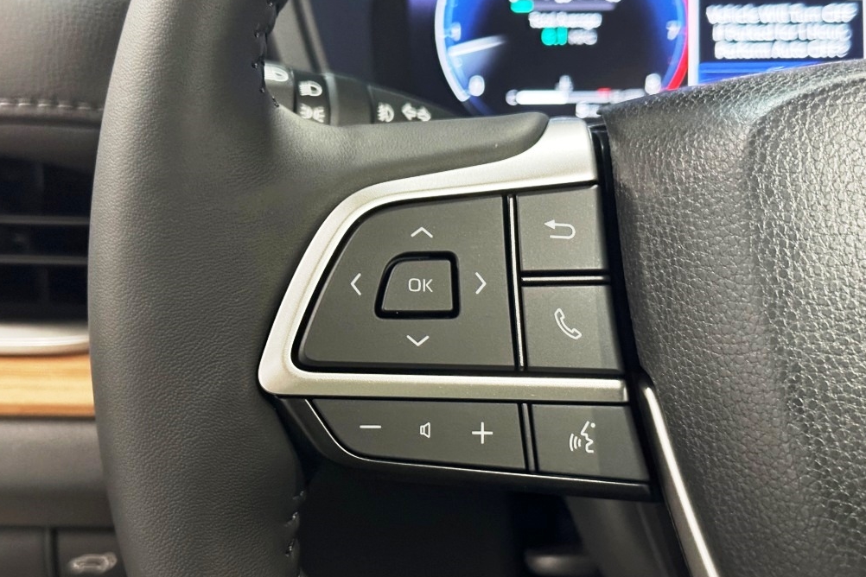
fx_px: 1227
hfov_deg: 38.9
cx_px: 431
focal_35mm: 51
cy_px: 293
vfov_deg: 26.5
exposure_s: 1/30
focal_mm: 6.86
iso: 640
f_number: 1.78
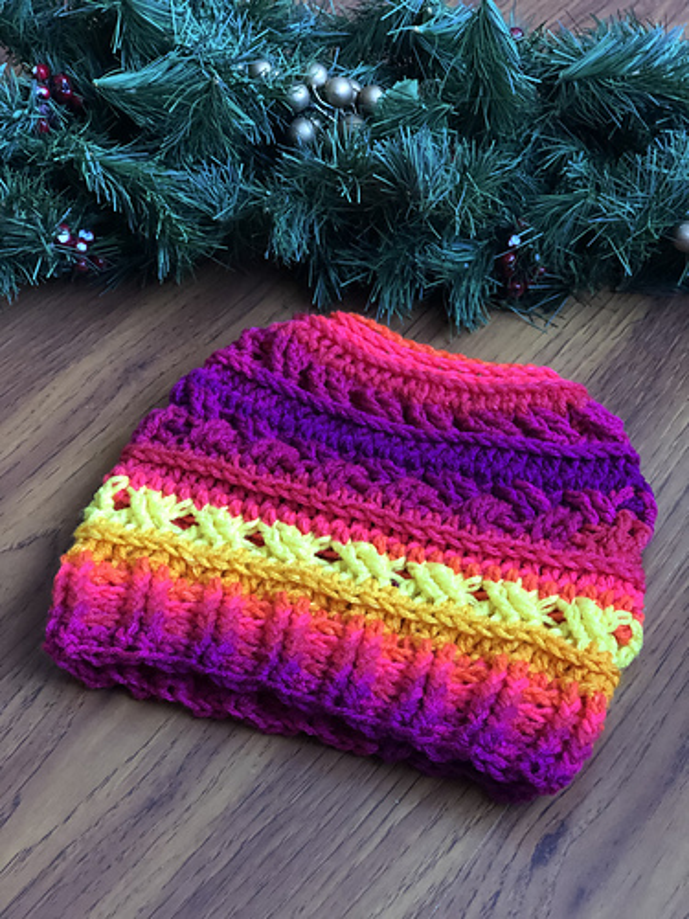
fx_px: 1513
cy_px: 460
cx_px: 344
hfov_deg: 25.7
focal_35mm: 57
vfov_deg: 33.8
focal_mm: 6.6
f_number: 2.8
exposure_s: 1/30
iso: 320
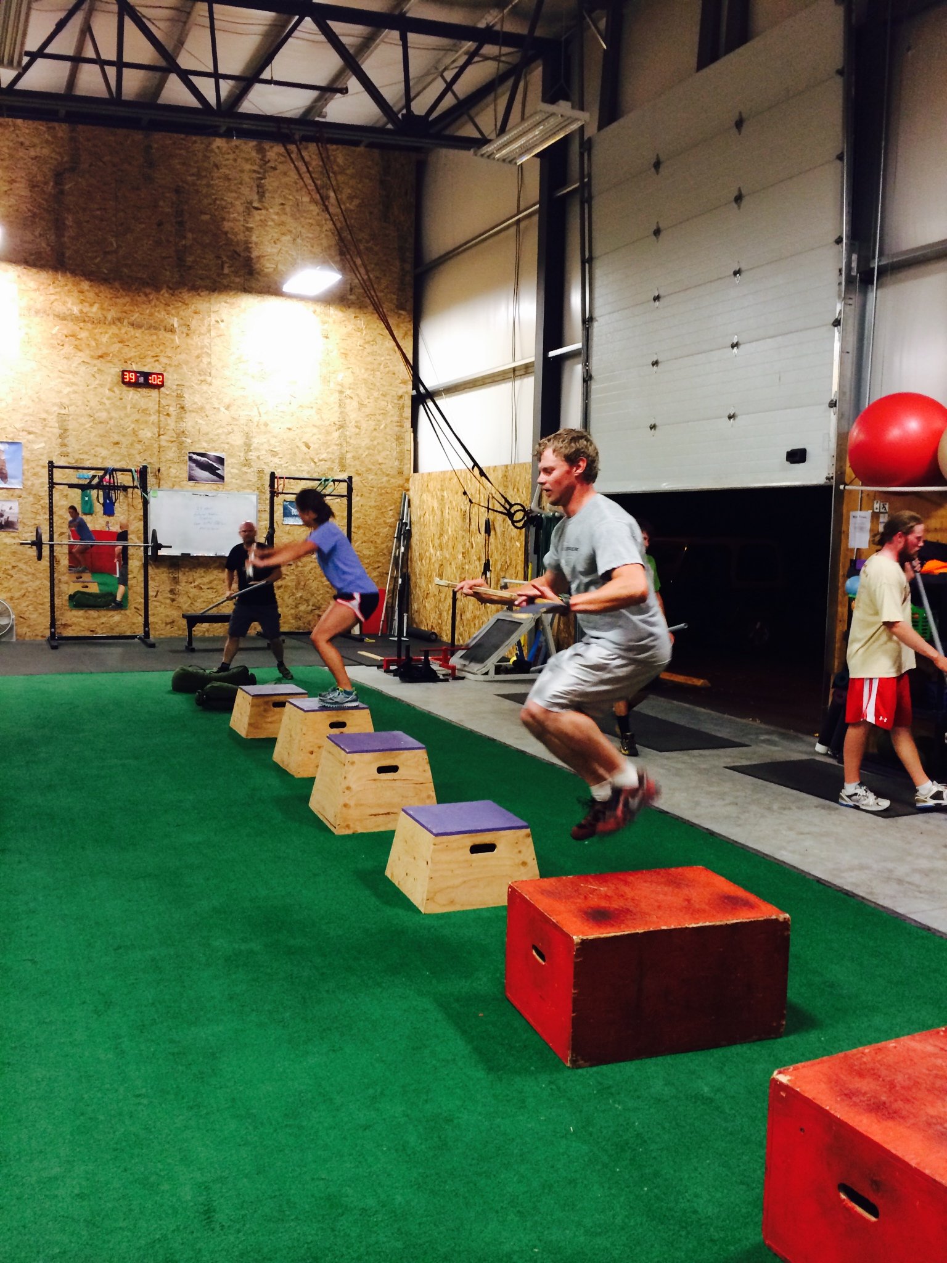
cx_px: 474
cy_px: 632
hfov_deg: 46.8
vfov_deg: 60.0
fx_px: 1094
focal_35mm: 30
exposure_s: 1/30
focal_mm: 4.12
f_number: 2.2
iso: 160
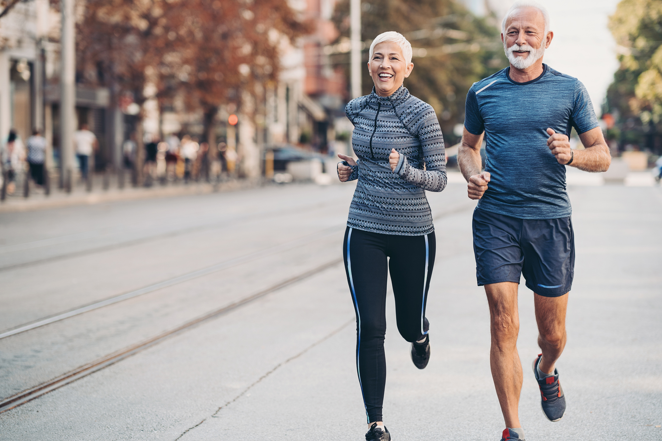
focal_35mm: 85
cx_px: 331
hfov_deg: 23.9
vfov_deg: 16.1
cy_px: 220
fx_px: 1563
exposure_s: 1/800
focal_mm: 85
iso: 200
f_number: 2
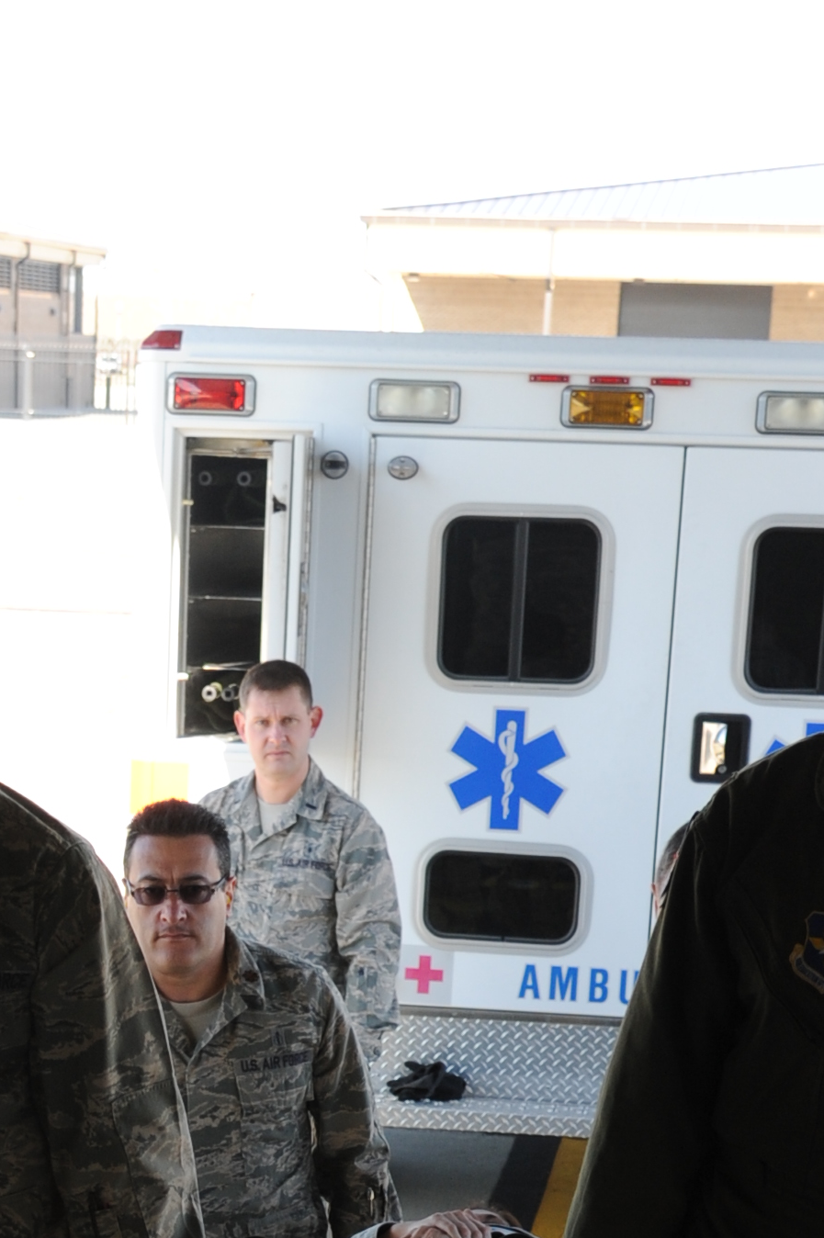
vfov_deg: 18.9
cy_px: 1571
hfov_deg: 13.4
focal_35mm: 101
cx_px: 119
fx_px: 3472
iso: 500
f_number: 5
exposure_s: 1/320
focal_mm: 32
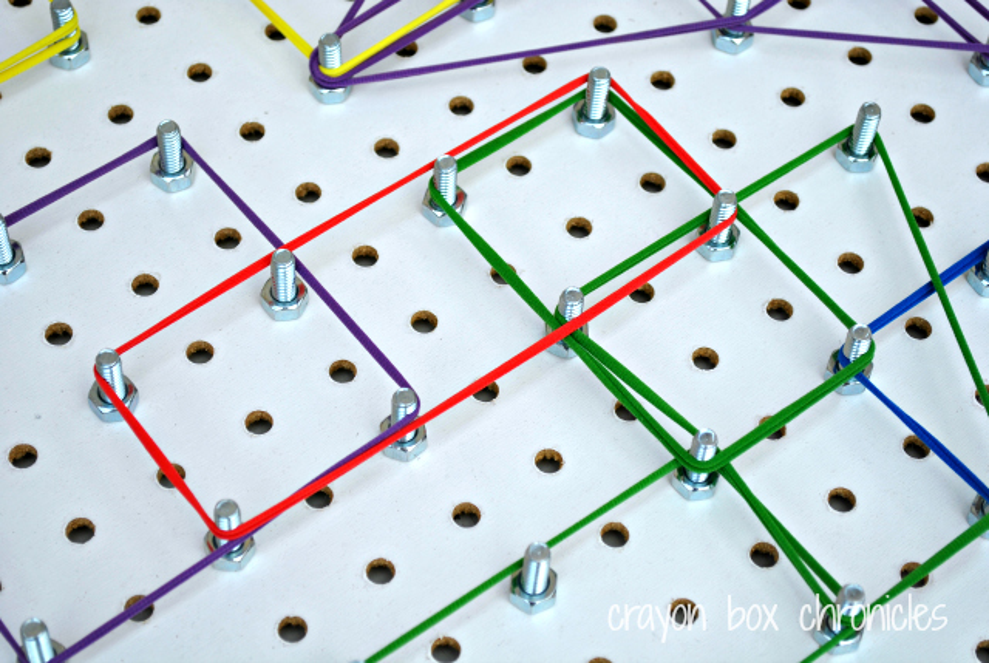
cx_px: 494
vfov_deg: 16.6
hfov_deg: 24.6
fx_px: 2270
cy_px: 332
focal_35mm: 82
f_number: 6.3
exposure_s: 1/160
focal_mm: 55
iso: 100
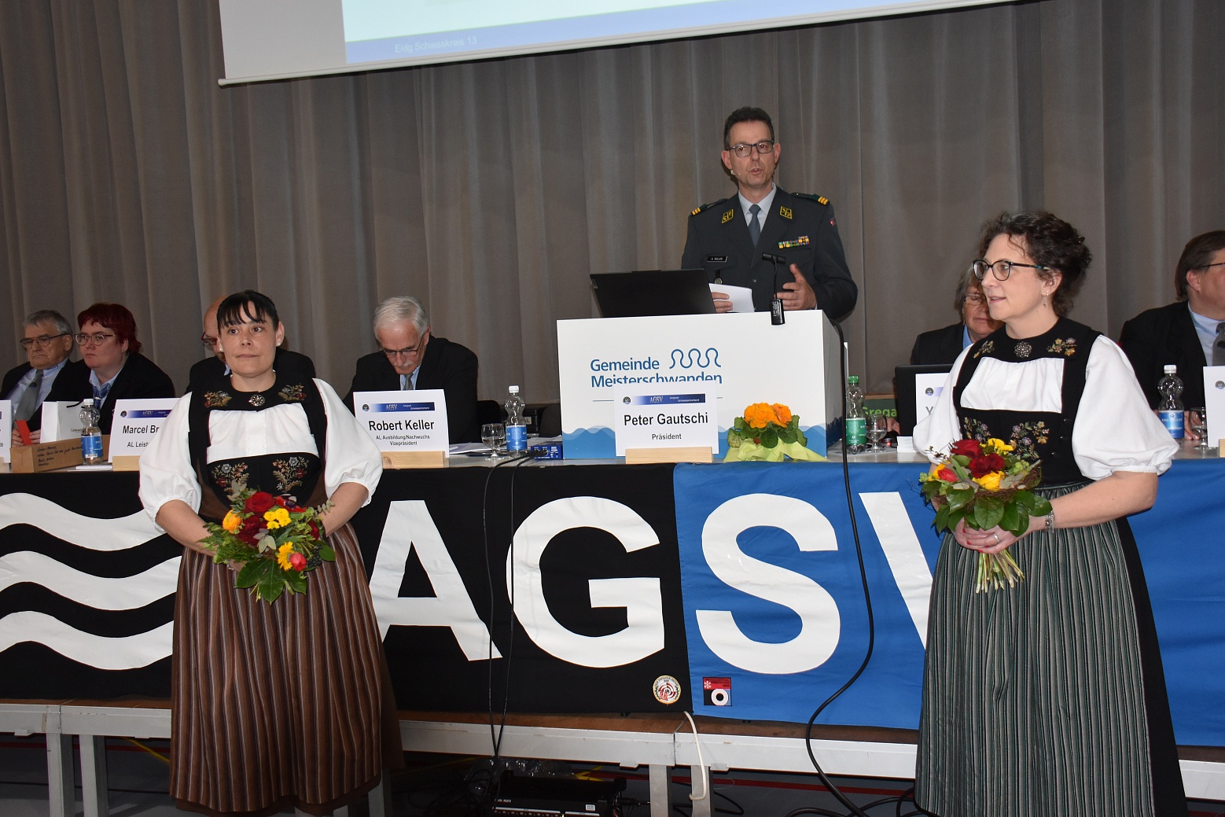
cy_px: 408
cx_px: 627
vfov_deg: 34.6
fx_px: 1311
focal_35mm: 39
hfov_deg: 50.1
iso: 900
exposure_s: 1/60
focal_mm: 25
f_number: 4
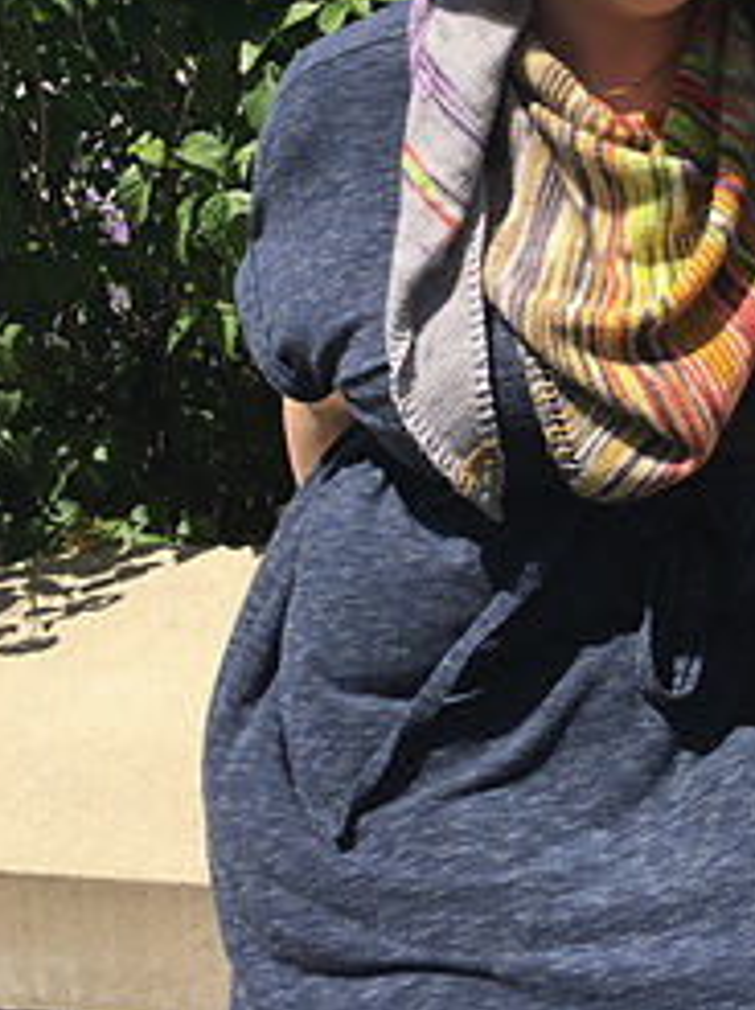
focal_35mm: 59
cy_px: 144
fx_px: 1719
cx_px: 687
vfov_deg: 31.5
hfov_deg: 24.1
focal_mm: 4.15
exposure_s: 1/1166
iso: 25
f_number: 2.2
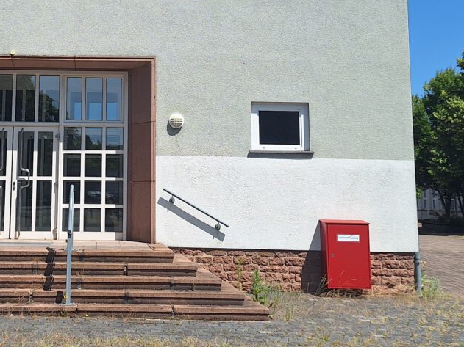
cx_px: 114
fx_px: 750
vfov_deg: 25.7
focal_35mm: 56
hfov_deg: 33.6
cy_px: 76
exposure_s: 1/3077
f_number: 1.8
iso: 40
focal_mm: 5.54
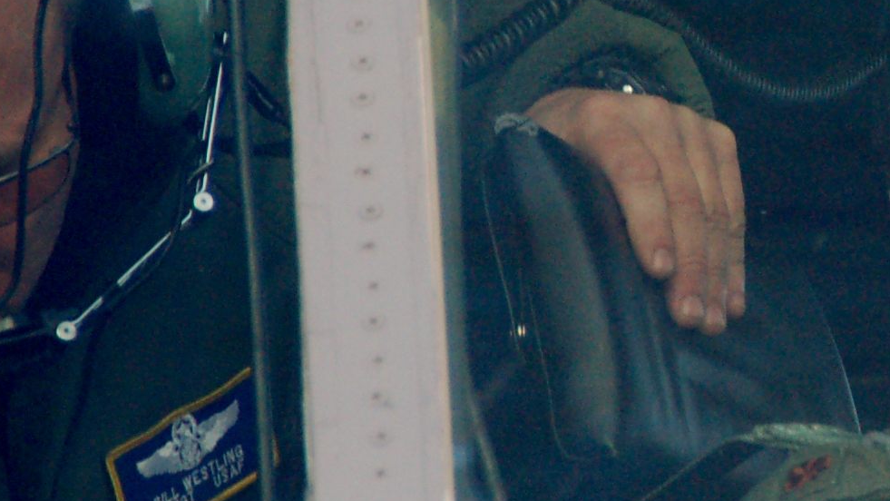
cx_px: 1041
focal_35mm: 963
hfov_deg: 2.2
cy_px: 142
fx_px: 22728
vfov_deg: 1.3
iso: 800
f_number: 5.6
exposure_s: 1/320
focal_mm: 200
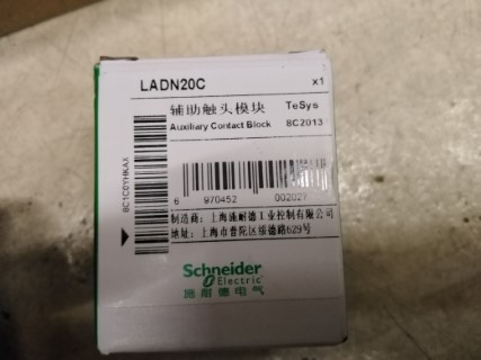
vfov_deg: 53.0
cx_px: 240
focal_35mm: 26
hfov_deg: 67.3
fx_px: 361
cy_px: 180
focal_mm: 3.59
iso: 398
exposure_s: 1/20
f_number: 1.8
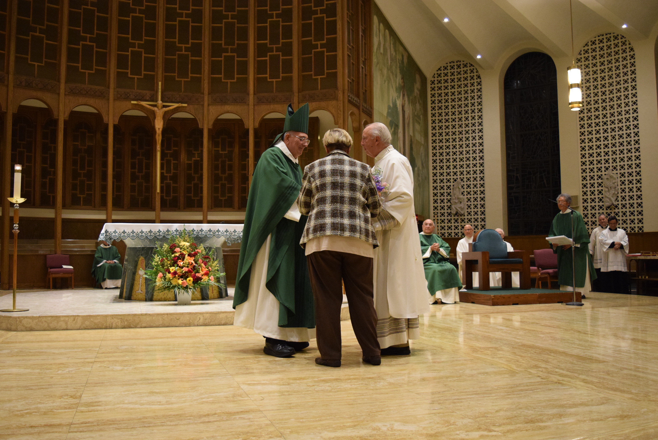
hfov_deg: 55.1
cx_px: 329
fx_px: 631
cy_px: 220
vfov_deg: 38.4
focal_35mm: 34
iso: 2200
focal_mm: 23
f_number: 3.8
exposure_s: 1/60
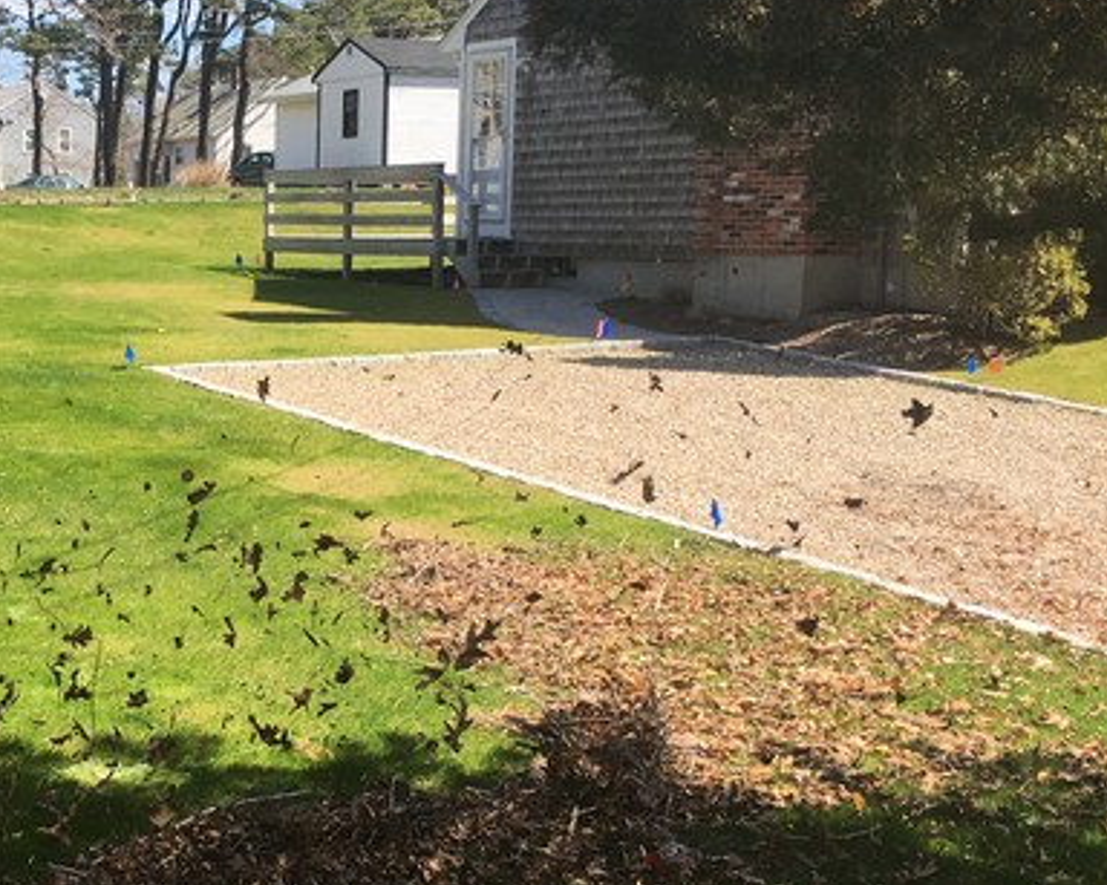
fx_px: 1933
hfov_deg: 30.9
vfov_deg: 25.8
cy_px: 522
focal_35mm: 59
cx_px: 173
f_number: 2.2
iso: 25
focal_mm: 4.15
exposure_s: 1/718
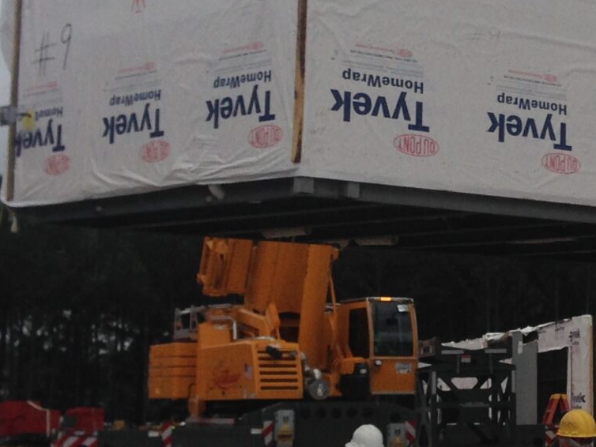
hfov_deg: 16.7
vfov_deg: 13.2
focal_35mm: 112
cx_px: 756
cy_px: 144
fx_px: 1929
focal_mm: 4.12
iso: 50
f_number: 2.4
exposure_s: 1/2584
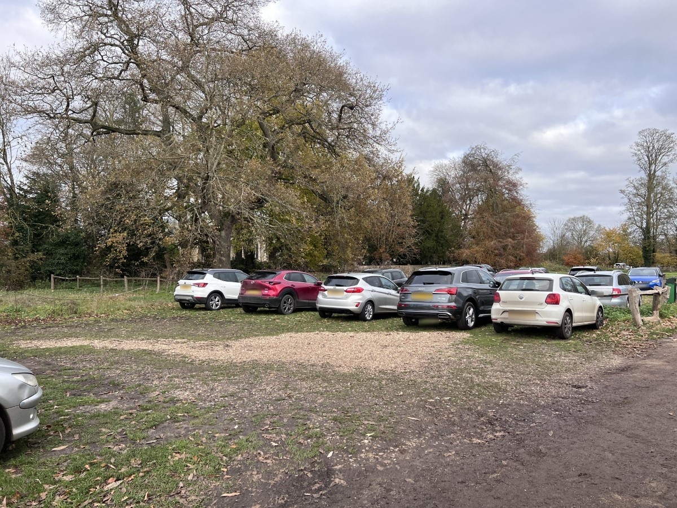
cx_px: 338
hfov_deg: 67.3
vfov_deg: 53.1
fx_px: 508
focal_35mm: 26
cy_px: 254
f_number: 1.5
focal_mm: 5.7
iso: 50
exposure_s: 1/786
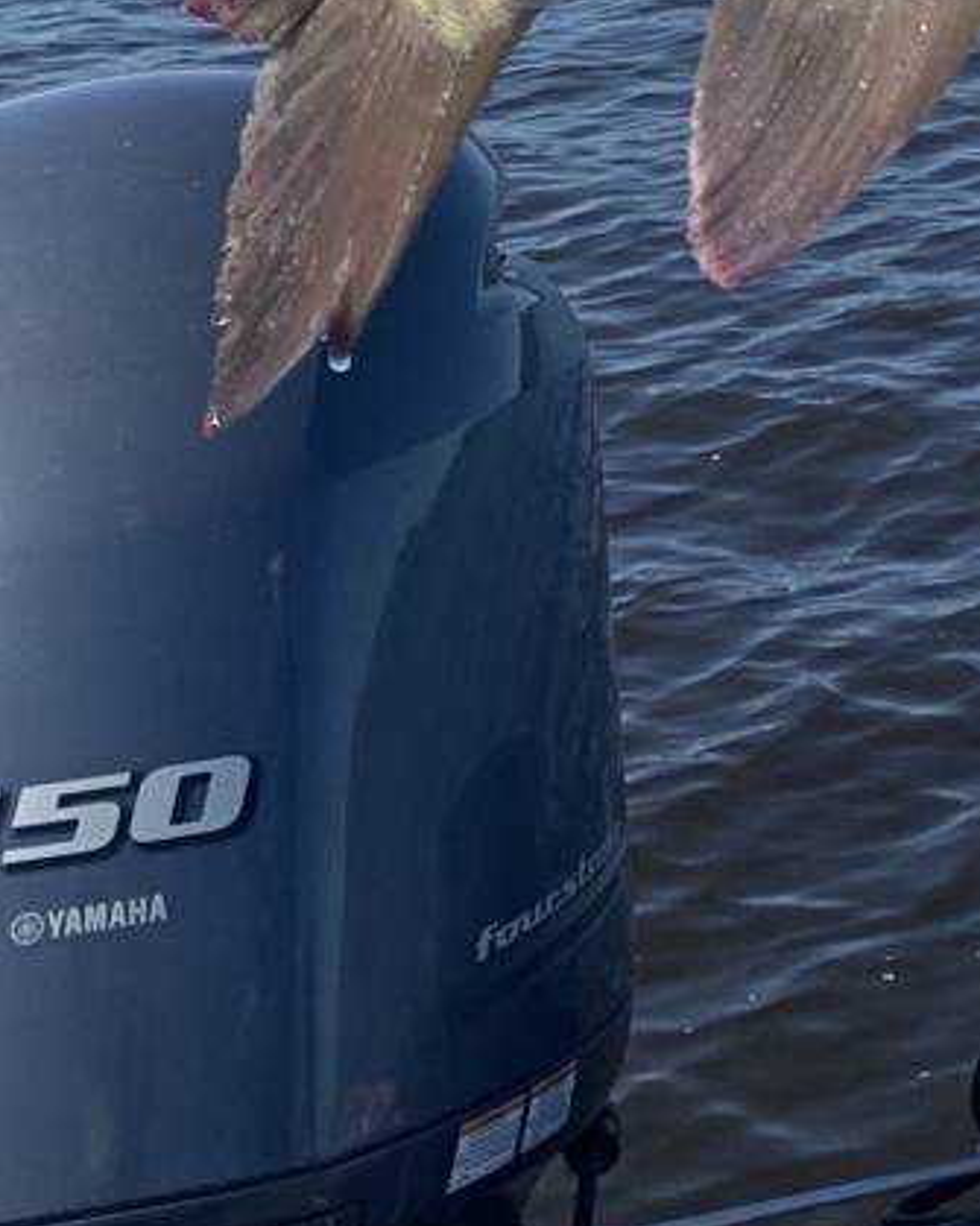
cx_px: 2010
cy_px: -462
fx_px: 3518
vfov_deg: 18.1
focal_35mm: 97
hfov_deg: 13.4
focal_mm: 4.25
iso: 25
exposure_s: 1/1916
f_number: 1.8
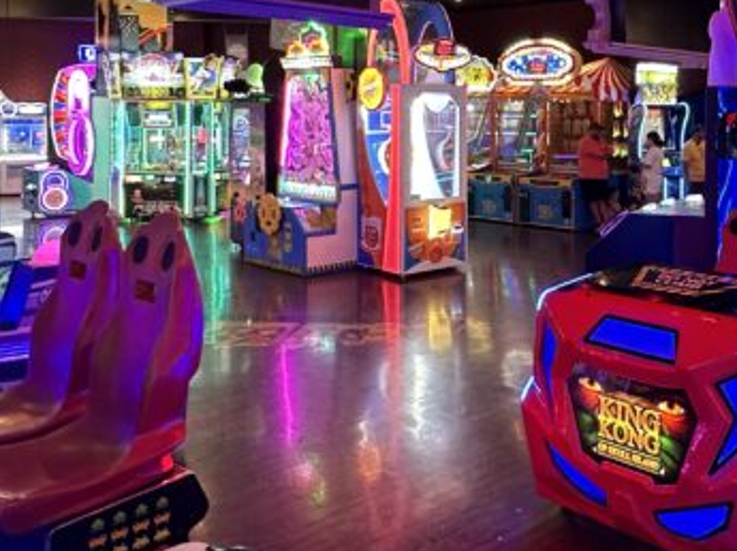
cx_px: 547
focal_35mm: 39
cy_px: 132
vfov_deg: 35.9
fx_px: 829
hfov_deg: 46.3
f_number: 2.2
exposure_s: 1/41
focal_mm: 2.22
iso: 250
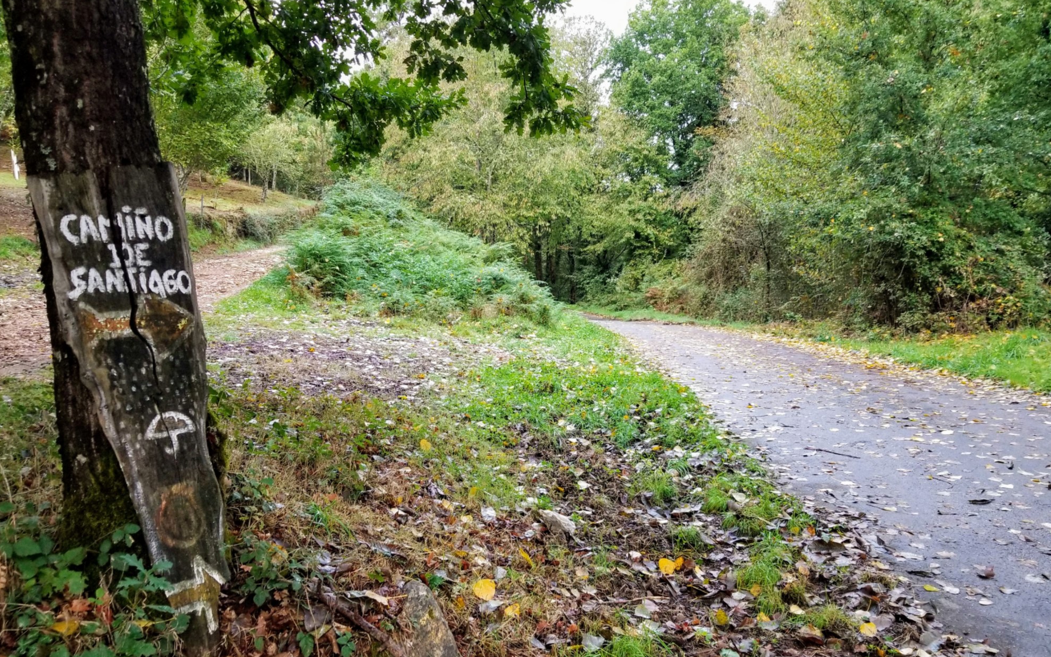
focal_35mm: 28
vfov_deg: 44.5
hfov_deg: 66.5
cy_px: 335
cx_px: 522
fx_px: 802
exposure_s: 1/60
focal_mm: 4.3
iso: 160
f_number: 1.7
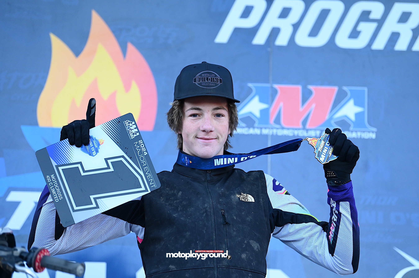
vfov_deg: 9.1
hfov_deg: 13.7
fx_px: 1745
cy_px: 139
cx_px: 210
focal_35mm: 150
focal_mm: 150
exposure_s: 1/1000
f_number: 2.8
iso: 1600
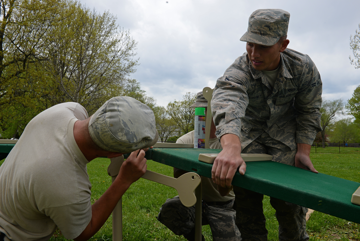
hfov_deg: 55.8
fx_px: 340
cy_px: 120
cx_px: 180
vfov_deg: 38.9
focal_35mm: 34
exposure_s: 1/125
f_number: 14
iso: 200
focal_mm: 34
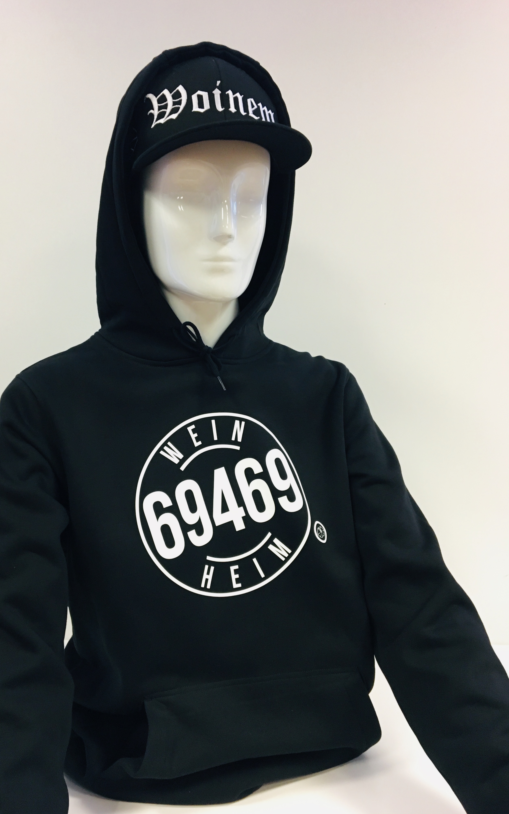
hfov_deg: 40.4
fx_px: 688
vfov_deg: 61.2
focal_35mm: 31
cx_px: 203
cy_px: 409
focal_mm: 4.15
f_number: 2.2
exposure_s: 1/33
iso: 160
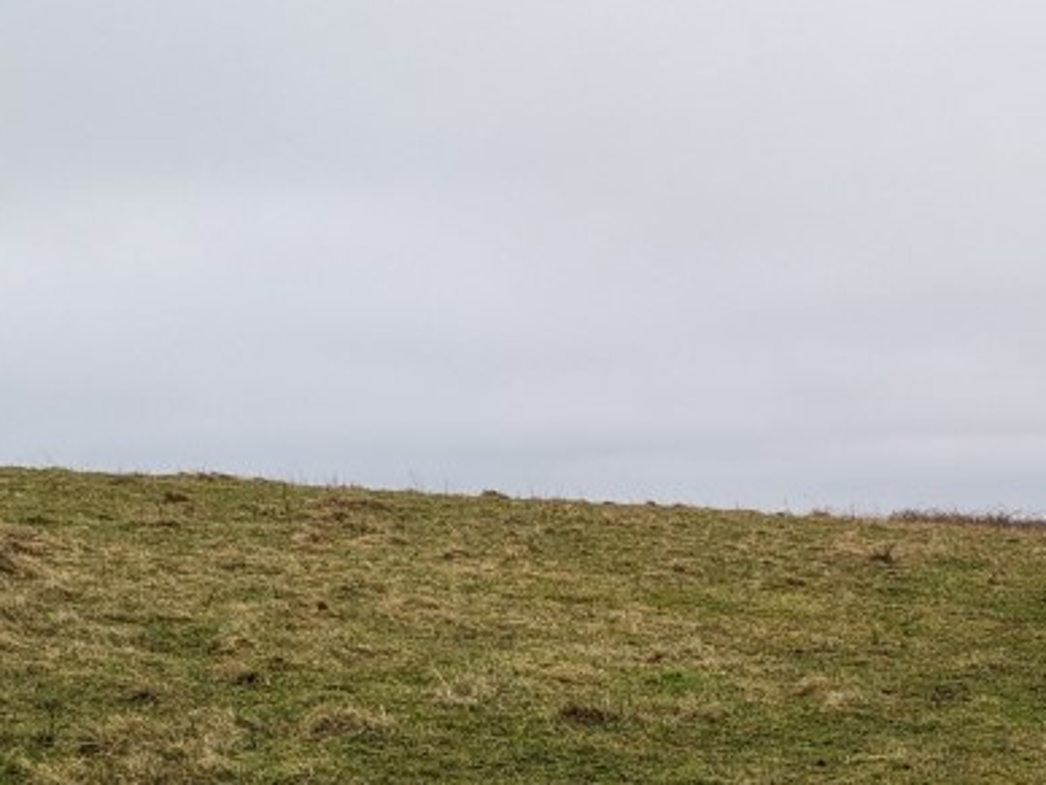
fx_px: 2236
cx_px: 1379
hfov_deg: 23.2
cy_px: 618
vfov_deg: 19.7
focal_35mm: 74
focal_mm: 6.81
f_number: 1.85
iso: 47
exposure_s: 1/382
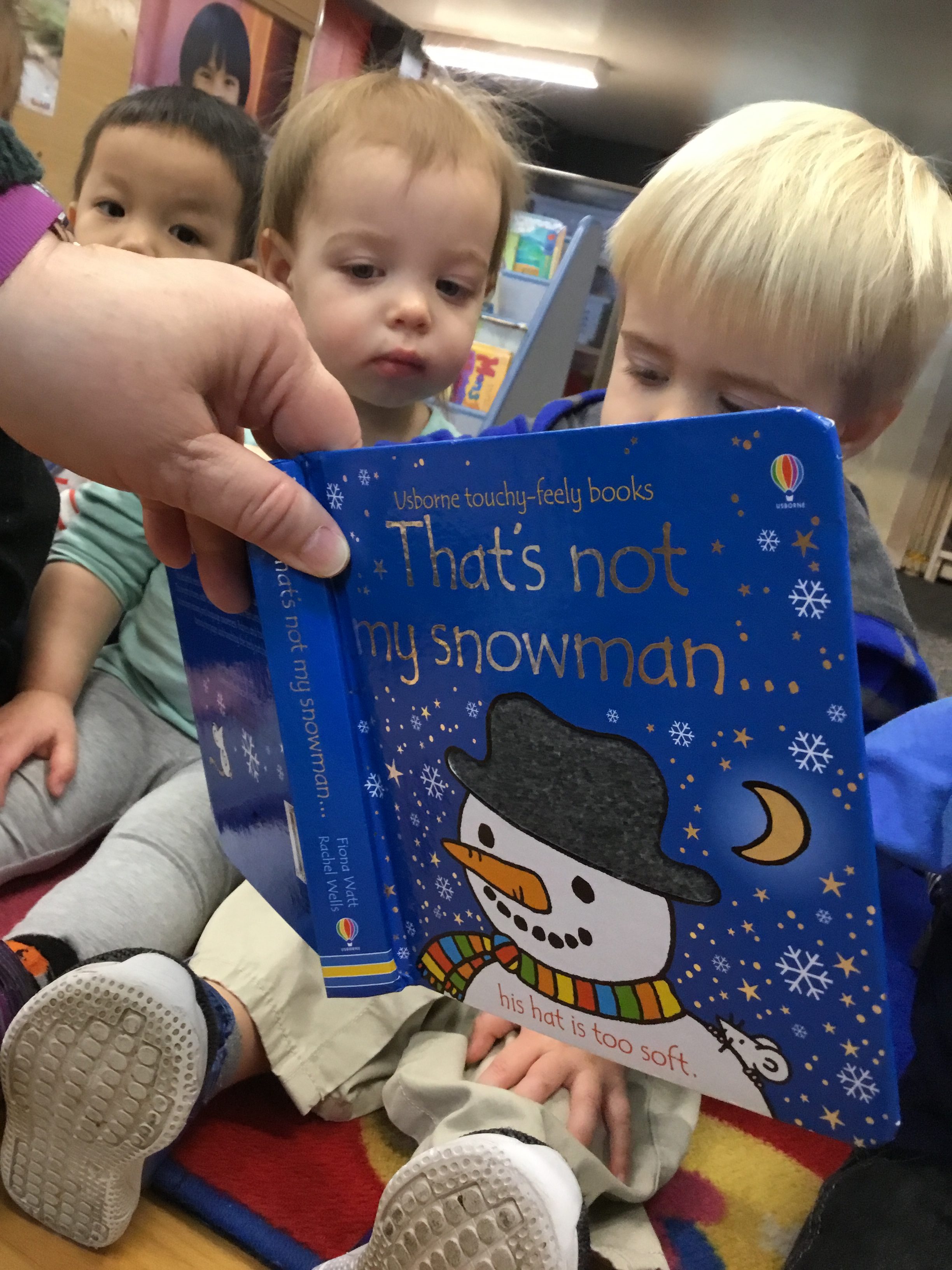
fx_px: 1137
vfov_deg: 58.4
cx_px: 476
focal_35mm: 31
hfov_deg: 45.4
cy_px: 635
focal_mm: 3.3
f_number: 2.4
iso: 160
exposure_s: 1/30
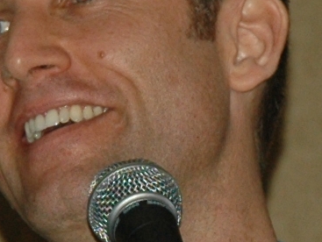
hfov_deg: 2.4
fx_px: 7691
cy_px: 237
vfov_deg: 1.8
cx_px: 226
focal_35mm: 826
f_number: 4.5
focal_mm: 70
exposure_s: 1/60
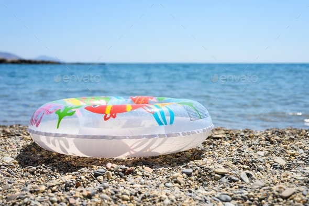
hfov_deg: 39.6
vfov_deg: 27.0
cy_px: 103
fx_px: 429
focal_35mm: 50
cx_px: 154
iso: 100
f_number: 6.3
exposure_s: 1/1000
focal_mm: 50
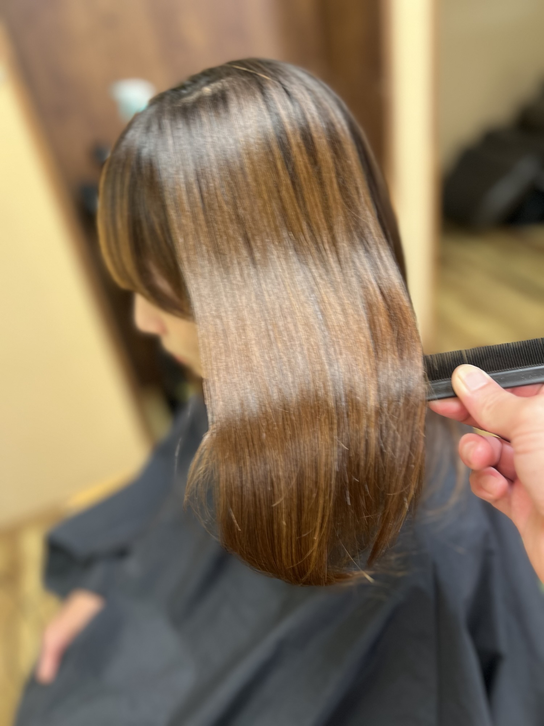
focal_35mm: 26
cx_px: 272
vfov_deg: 67.3
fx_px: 545
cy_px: 363
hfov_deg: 53.1
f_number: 1.5
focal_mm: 5.7
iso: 125
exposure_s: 1/72
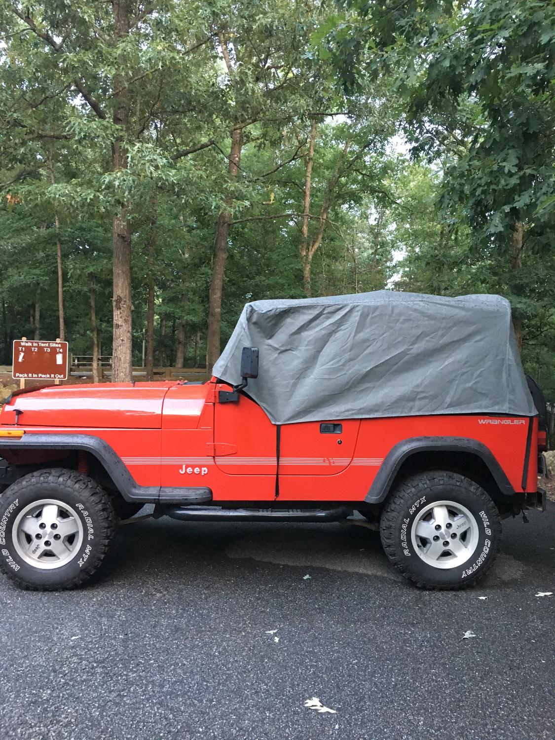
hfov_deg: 48.2
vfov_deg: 61.7
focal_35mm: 29
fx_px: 620
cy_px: 370
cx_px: 278
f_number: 2.2
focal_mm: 4.15
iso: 200
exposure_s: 1/15
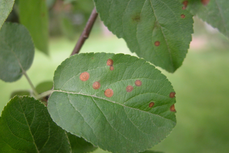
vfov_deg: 26.0
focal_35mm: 52
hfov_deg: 38.2
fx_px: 331
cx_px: 113
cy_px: 85
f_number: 3
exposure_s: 1/34.5
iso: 100
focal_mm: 12.7
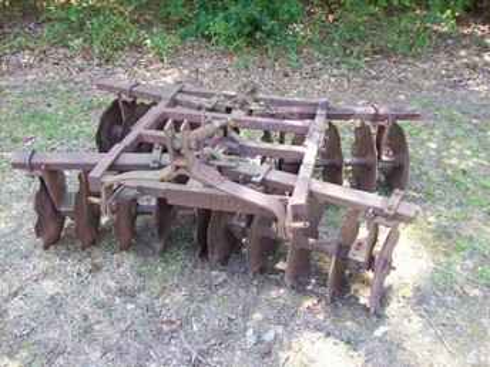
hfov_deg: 51.4
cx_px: 245
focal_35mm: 36
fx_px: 510
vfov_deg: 39.7
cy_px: 184
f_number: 2.7
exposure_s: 1/70.7
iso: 80
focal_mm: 6
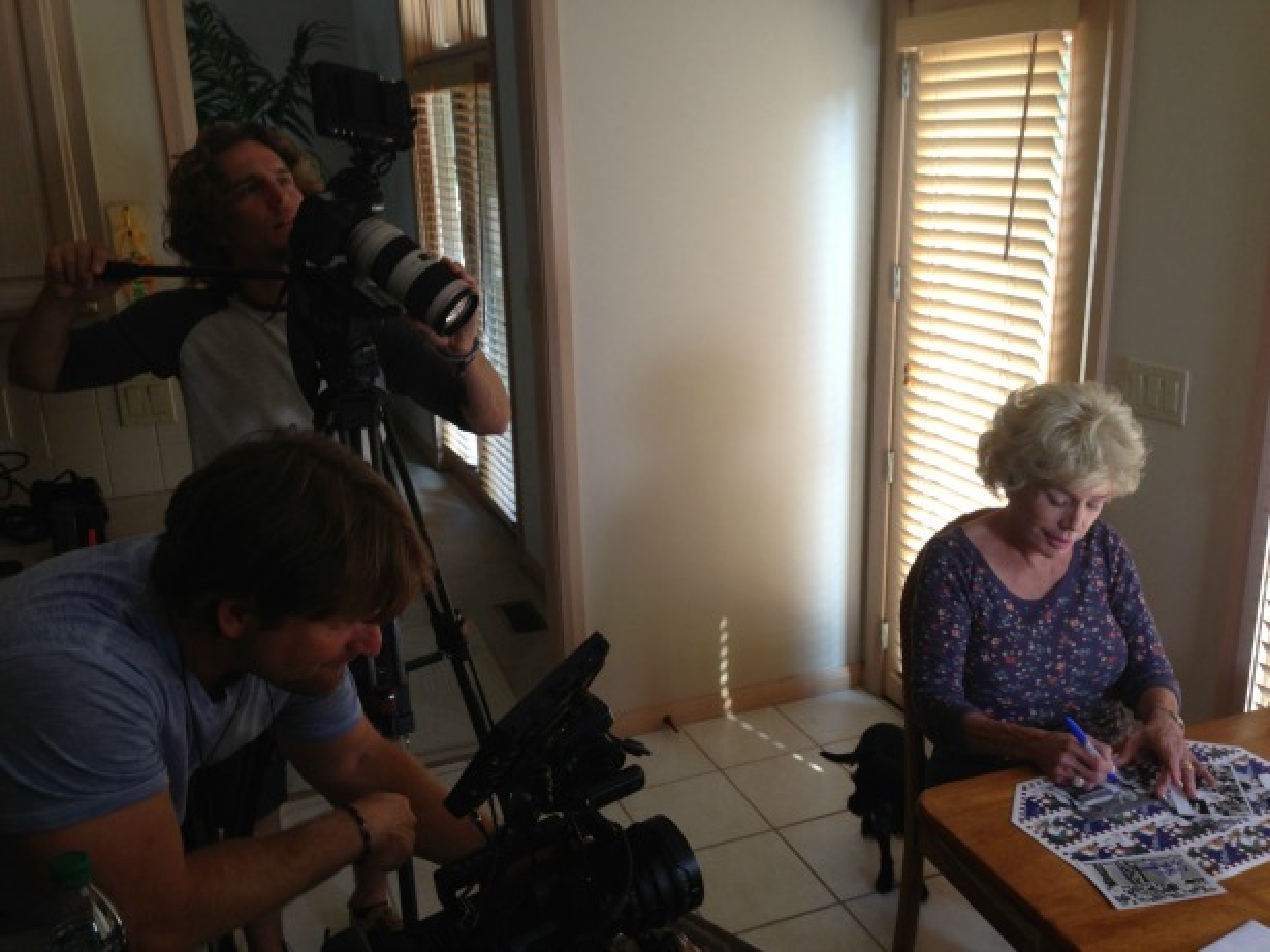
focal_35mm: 33
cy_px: 476
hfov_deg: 55.4
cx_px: 635
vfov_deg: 42.9
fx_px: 1210
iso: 50
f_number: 2.4
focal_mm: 4.13
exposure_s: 1/24
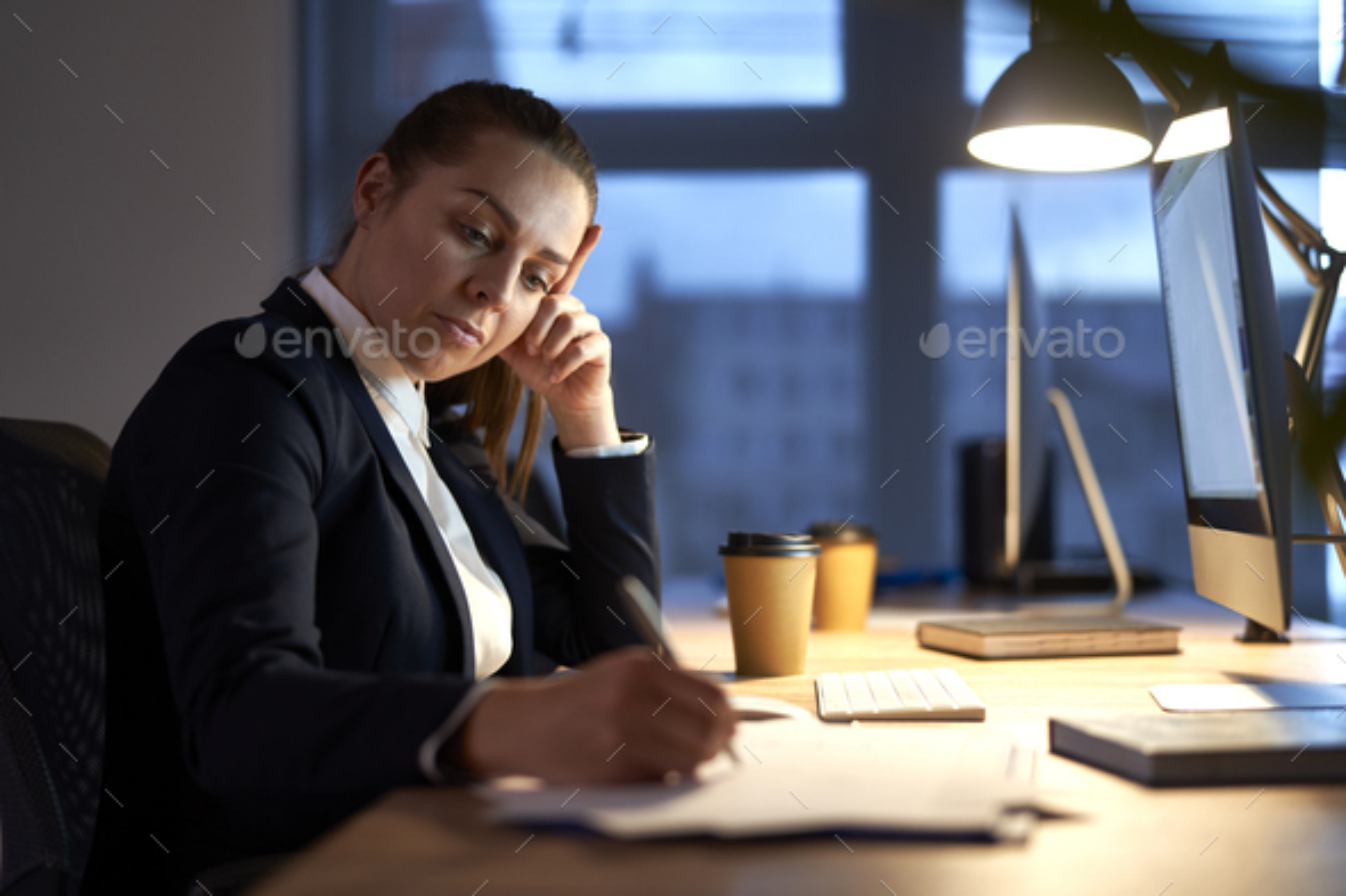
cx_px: 673
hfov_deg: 39.6
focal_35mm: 50
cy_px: 448
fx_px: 1869
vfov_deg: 27.0
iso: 500
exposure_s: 1/125
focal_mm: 50
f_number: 1.6
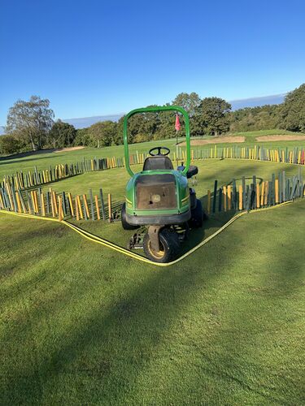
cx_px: 152
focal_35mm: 26
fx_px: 305
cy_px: 203
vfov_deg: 67.3
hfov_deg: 53.1
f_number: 1.5
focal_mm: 5.7
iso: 50
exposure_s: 1/2513
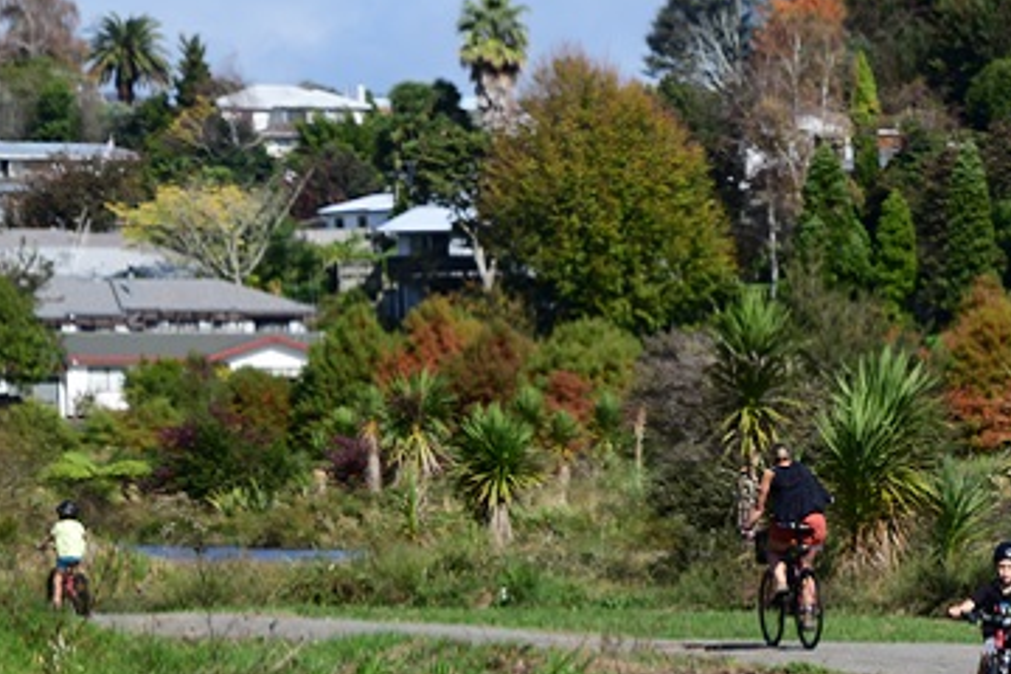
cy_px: 473
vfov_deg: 6.2
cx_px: 934
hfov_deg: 9.3
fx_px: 6206
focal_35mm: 221
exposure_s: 1/400
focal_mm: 116
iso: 400
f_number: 14
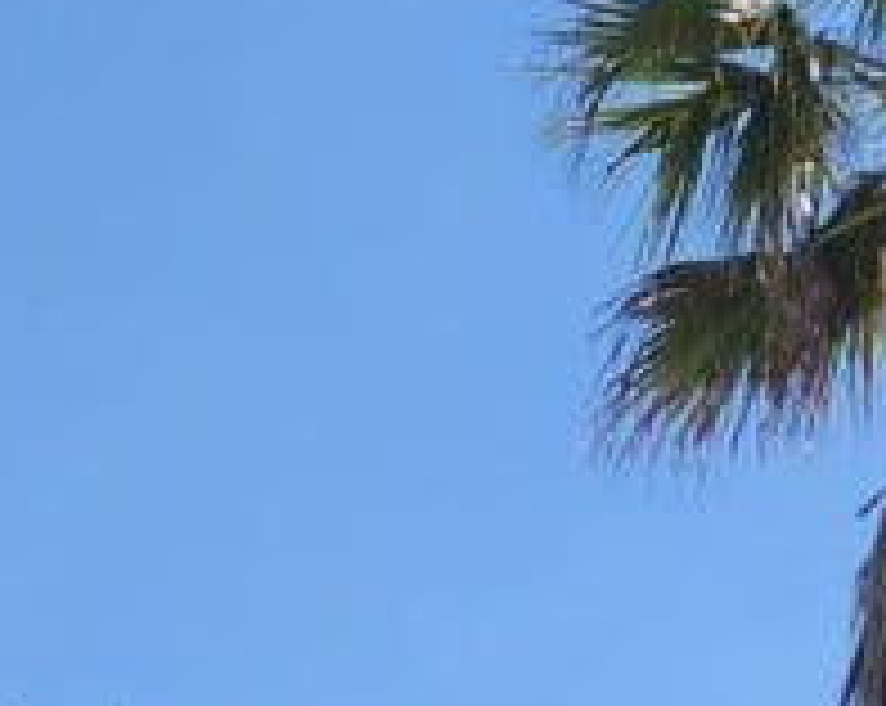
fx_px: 3823
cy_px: 1664
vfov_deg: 9.5
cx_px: 171
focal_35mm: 146
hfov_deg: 13.2
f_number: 1.8
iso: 20
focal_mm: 5.4
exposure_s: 1/2010
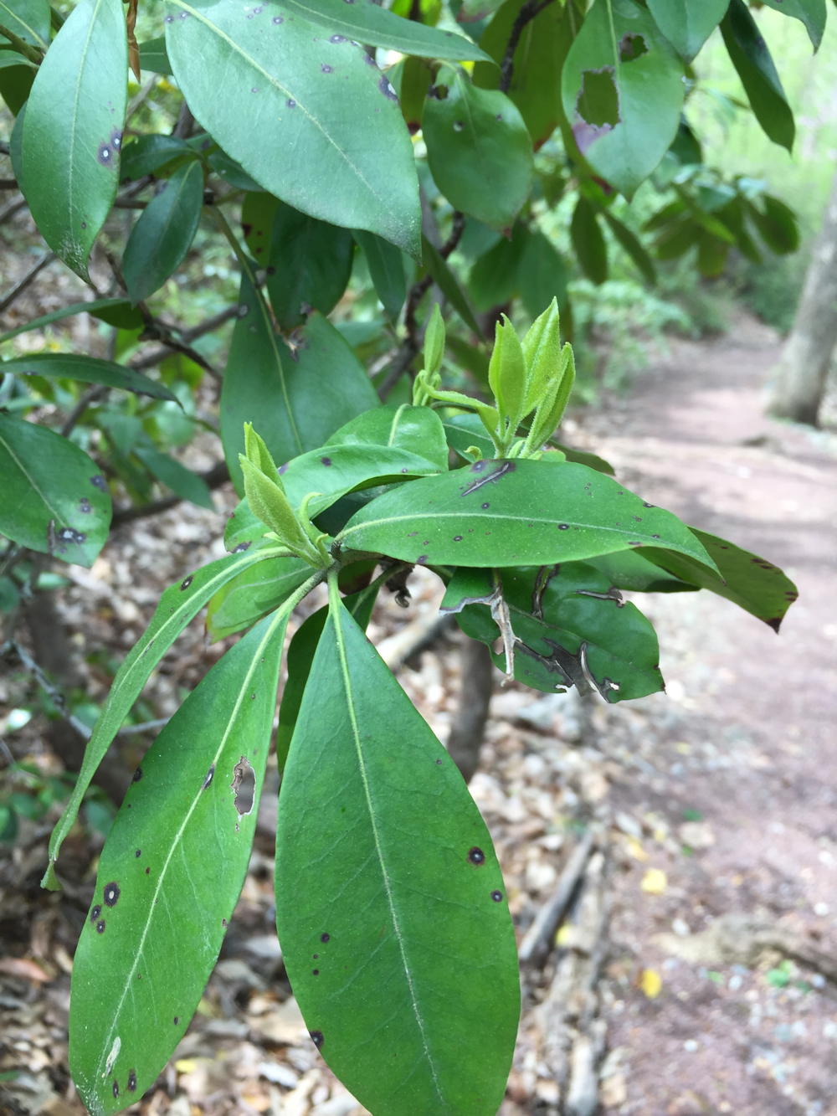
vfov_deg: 61.7
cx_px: 418
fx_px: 935
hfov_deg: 48.2
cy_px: 558
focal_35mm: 29
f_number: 2.2
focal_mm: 4.15
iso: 32
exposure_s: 1/163
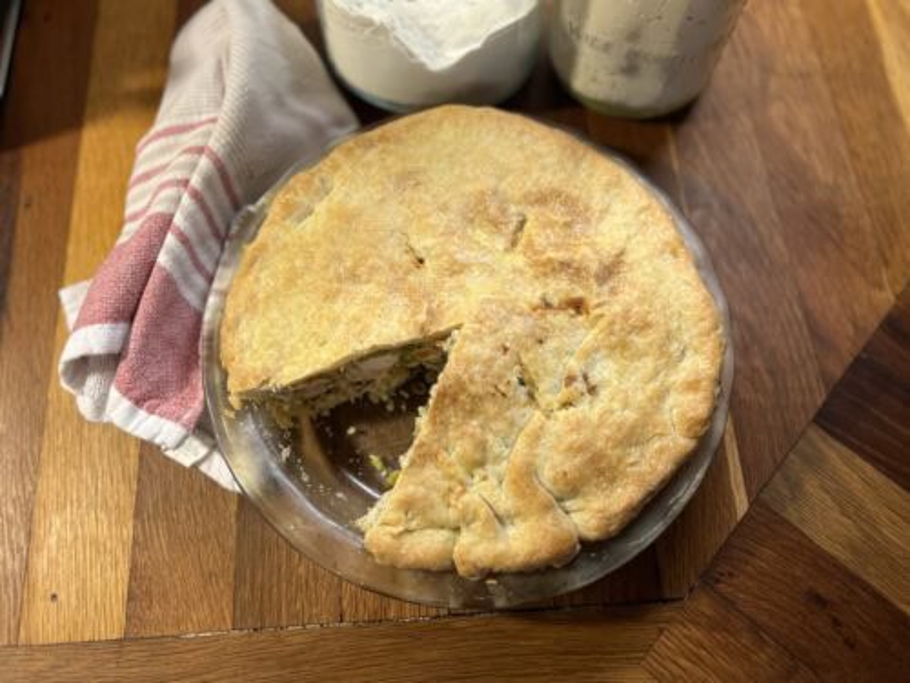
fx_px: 683
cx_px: 455
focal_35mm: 26
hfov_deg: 67.3
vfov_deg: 53.1
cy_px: 342
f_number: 1.5
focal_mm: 5.7
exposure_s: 1/60
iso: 200
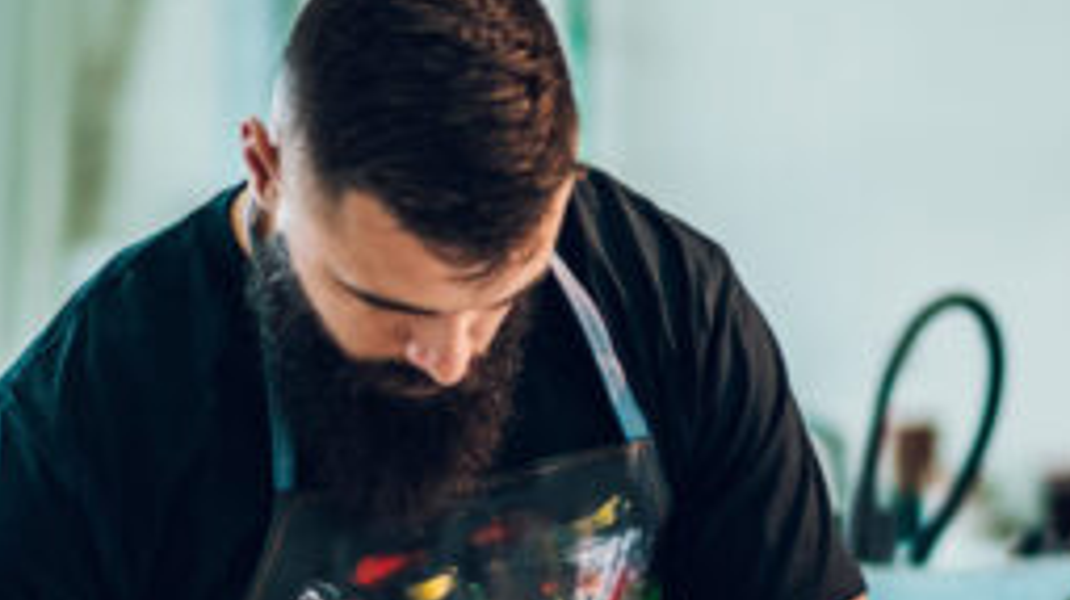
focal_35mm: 268
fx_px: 7598
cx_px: 155
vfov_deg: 4.5
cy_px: 749
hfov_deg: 8.0
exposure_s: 1/125
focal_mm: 85
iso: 200
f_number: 1.8
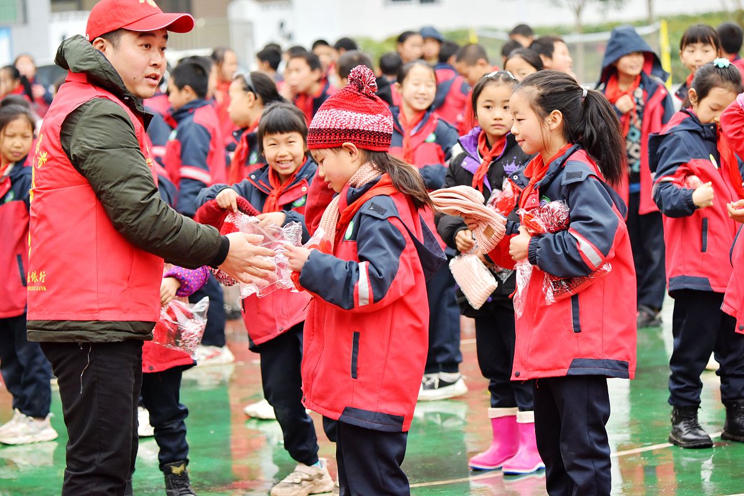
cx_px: 372
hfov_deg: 14.7
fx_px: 2893
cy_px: 248
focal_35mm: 140
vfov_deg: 9.8
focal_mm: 140
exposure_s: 1/160
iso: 1000
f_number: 5.6
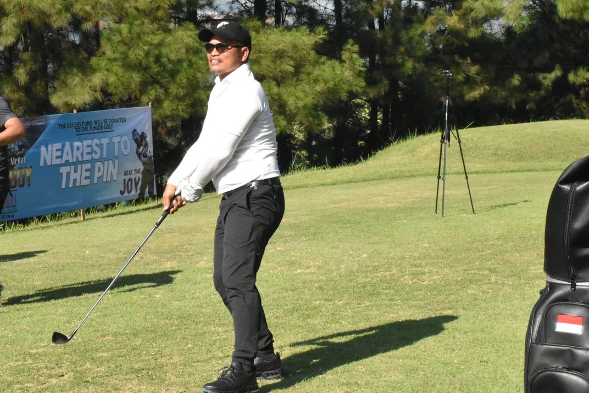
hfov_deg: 21.6
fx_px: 1538
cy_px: 172
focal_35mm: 94
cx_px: 228
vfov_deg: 14.6
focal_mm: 42
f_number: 20
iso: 6400
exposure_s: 1/1600
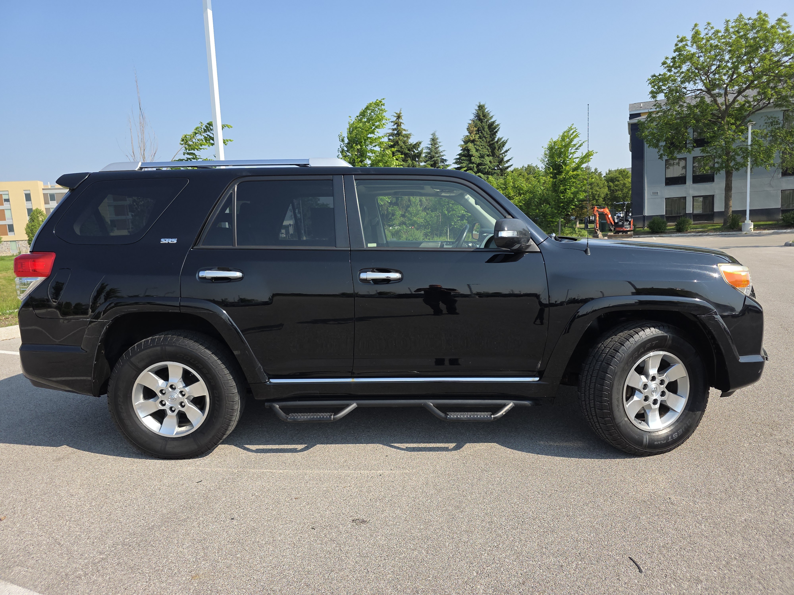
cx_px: 397
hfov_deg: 73.9
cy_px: 298
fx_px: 528
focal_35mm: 23
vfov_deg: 58.9
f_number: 1.7
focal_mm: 6.3
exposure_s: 1/3474
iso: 80
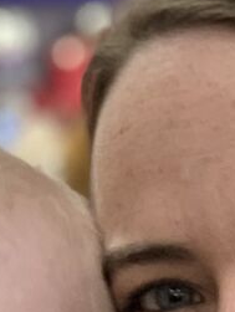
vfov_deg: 5.9
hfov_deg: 4.5
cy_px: 577
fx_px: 2989
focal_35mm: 331
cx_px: 190
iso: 200
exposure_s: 1/60
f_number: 2.4
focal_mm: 6
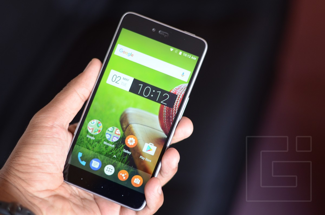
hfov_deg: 27.0
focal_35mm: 75
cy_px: 108
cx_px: 162
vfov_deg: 18.1
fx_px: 676
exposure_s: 1/80
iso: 400
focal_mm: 50
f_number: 1.8
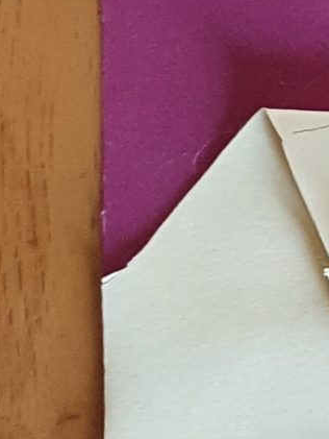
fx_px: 2001
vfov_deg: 12.3
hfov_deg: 8.2
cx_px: 920
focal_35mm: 158
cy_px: -27
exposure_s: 1/50
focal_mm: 4.32
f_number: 2.4
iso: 400
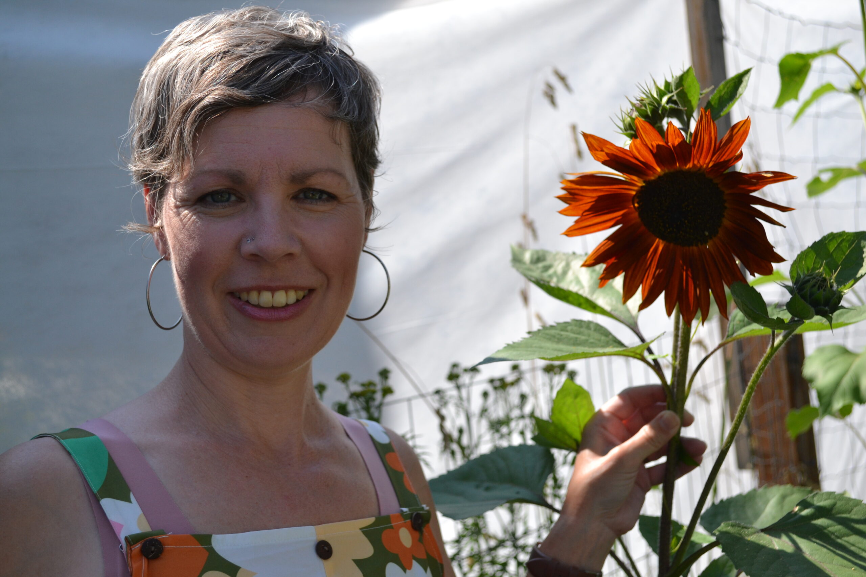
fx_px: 1299
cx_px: 433
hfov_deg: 36.9
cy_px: 288
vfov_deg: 25.1
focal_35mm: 54
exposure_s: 1/1250
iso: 400
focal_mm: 36
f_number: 5
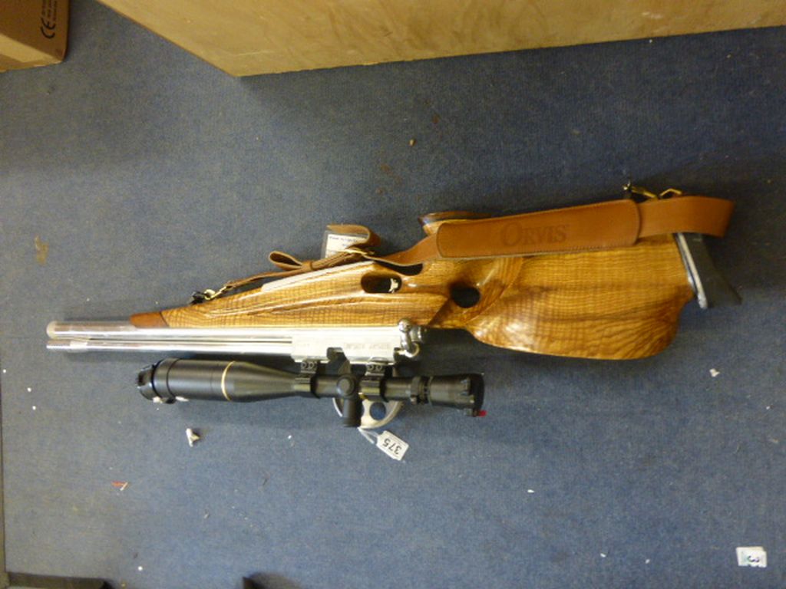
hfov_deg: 69.4
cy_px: 294
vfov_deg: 54.9
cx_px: 393
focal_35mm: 25
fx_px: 568
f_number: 3.3
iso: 400
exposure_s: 1/10
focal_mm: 4.3
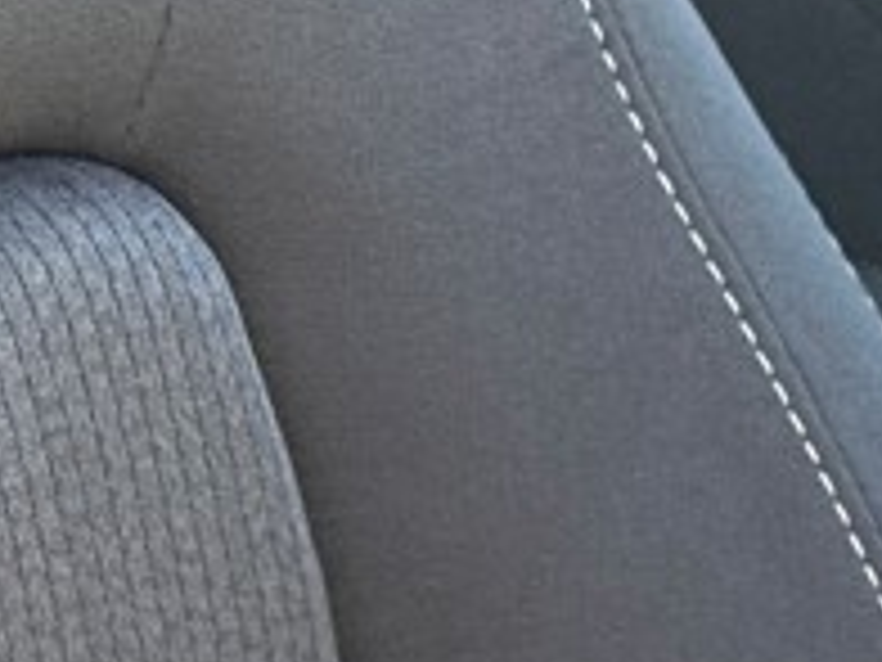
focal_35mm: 251
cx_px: -270
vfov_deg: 5.9
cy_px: 153
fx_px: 6395
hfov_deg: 7.8
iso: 80
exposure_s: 1/121
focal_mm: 6.86
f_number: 1.78
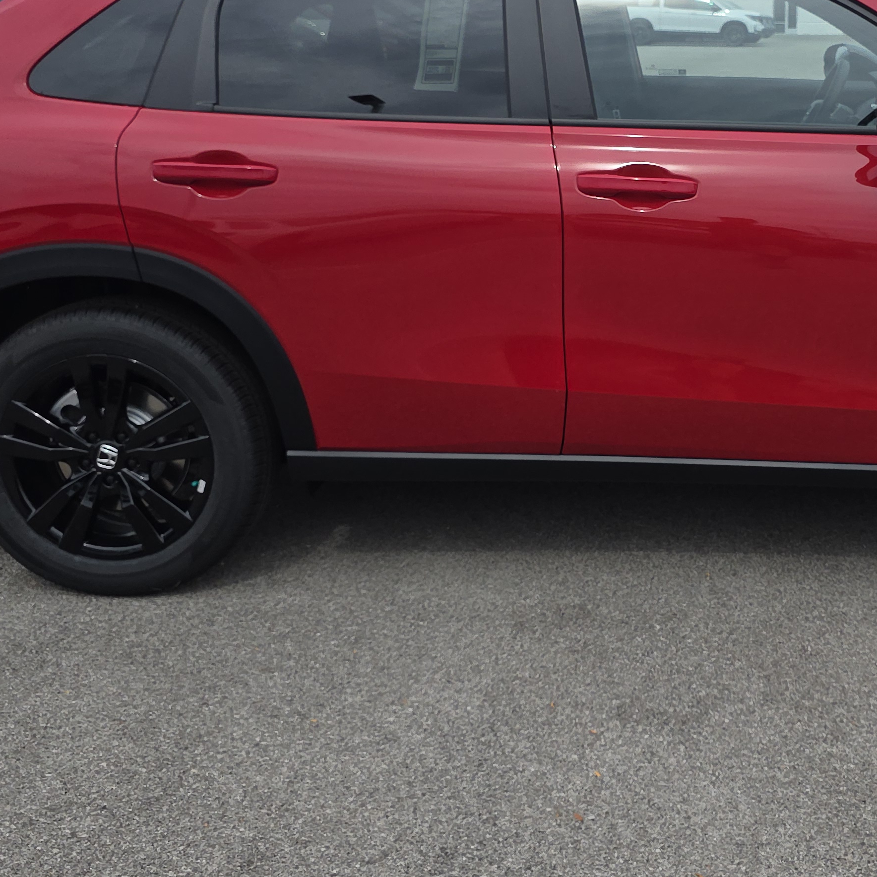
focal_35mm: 46
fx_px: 1319
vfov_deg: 36.2
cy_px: 259
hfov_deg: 35.7
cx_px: 686
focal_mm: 6.3
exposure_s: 1/5296
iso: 80
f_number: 1.7
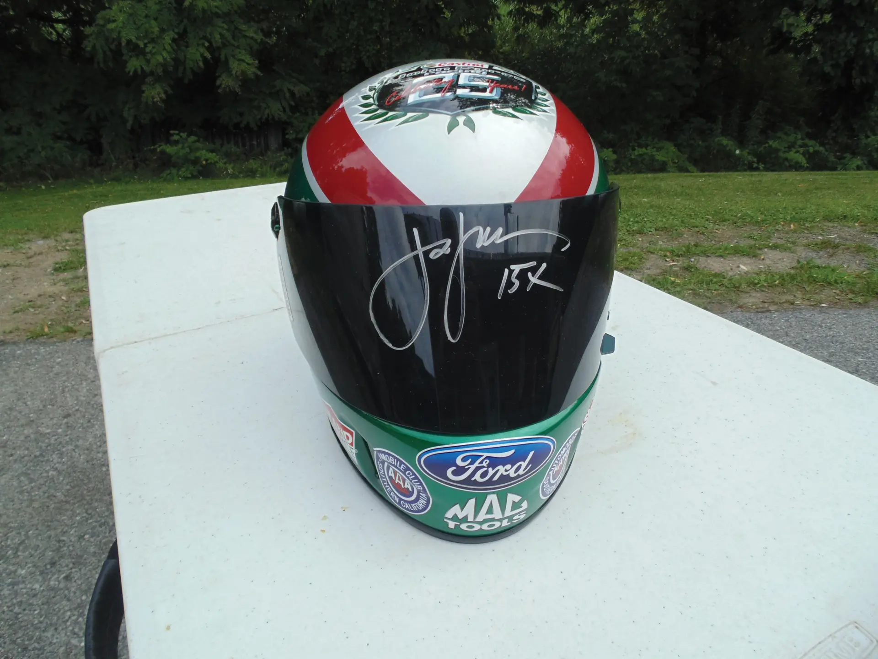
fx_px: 558
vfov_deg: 61.1
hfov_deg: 76.4
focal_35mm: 22
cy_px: 330
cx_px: 439
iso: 80
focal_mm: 4
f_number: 3.1
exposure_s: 1/1000
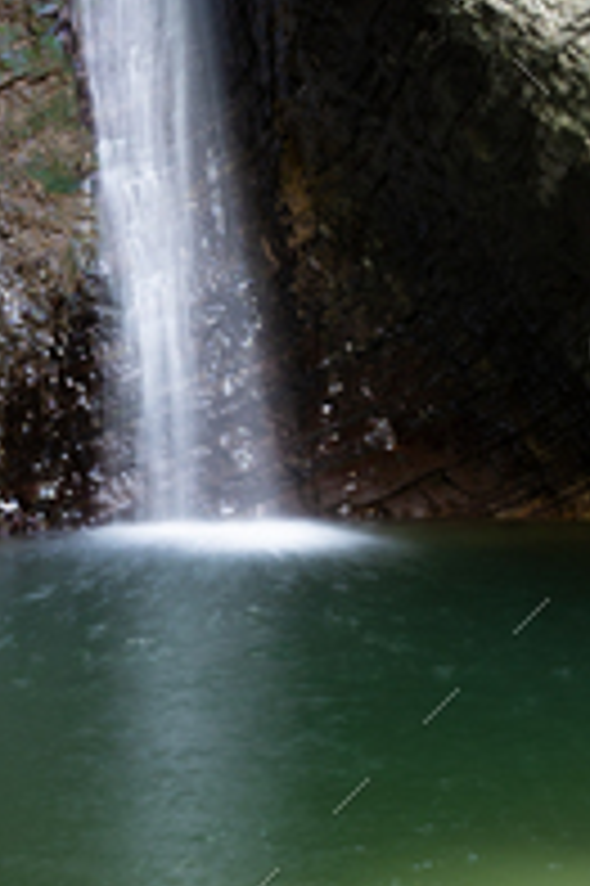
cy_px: 317
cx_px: 104
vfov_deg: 18.9
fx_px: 2659
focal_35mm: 108
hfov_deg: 12.6
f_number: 8
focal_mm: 24
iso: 50
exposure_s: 1.3
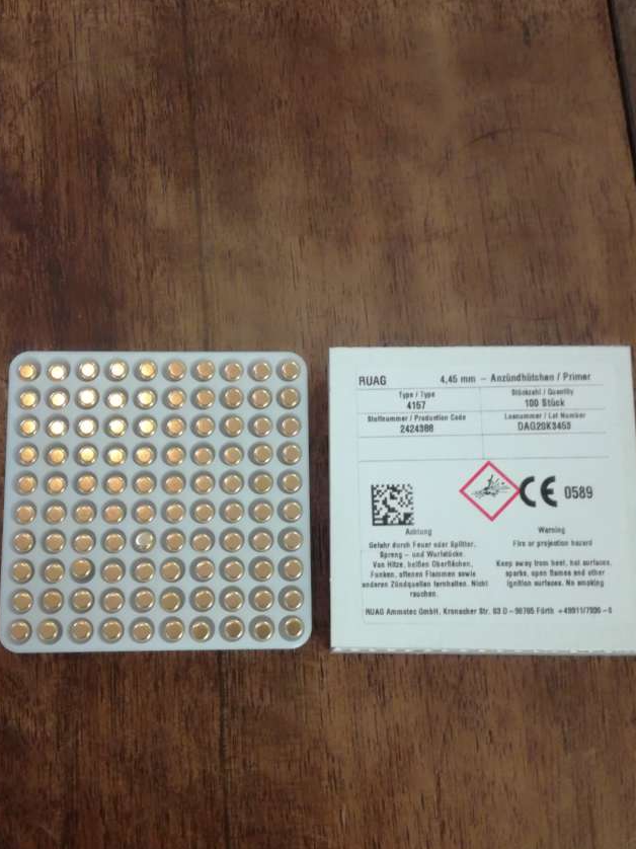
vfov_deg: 54.9
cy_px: 518
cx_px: 280
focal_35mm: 33
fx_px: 809
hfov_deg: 42.8
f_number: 2
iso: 320
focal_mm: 3.79
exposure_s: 1/25
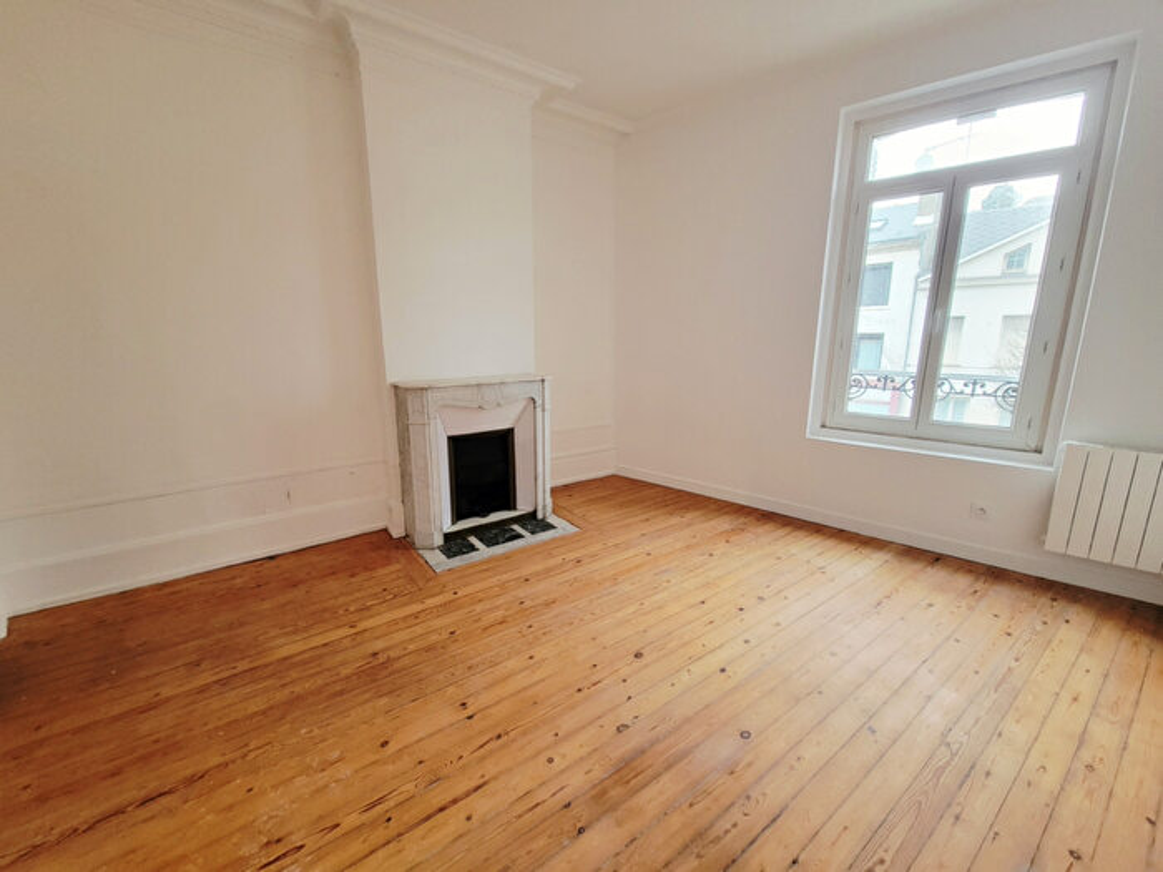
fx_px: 437
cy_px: 436
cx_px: 582
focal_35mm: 13
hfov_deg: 106.2
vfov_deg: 89.9
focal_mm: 2.2
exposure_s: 1/50
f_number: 2.2
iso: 400
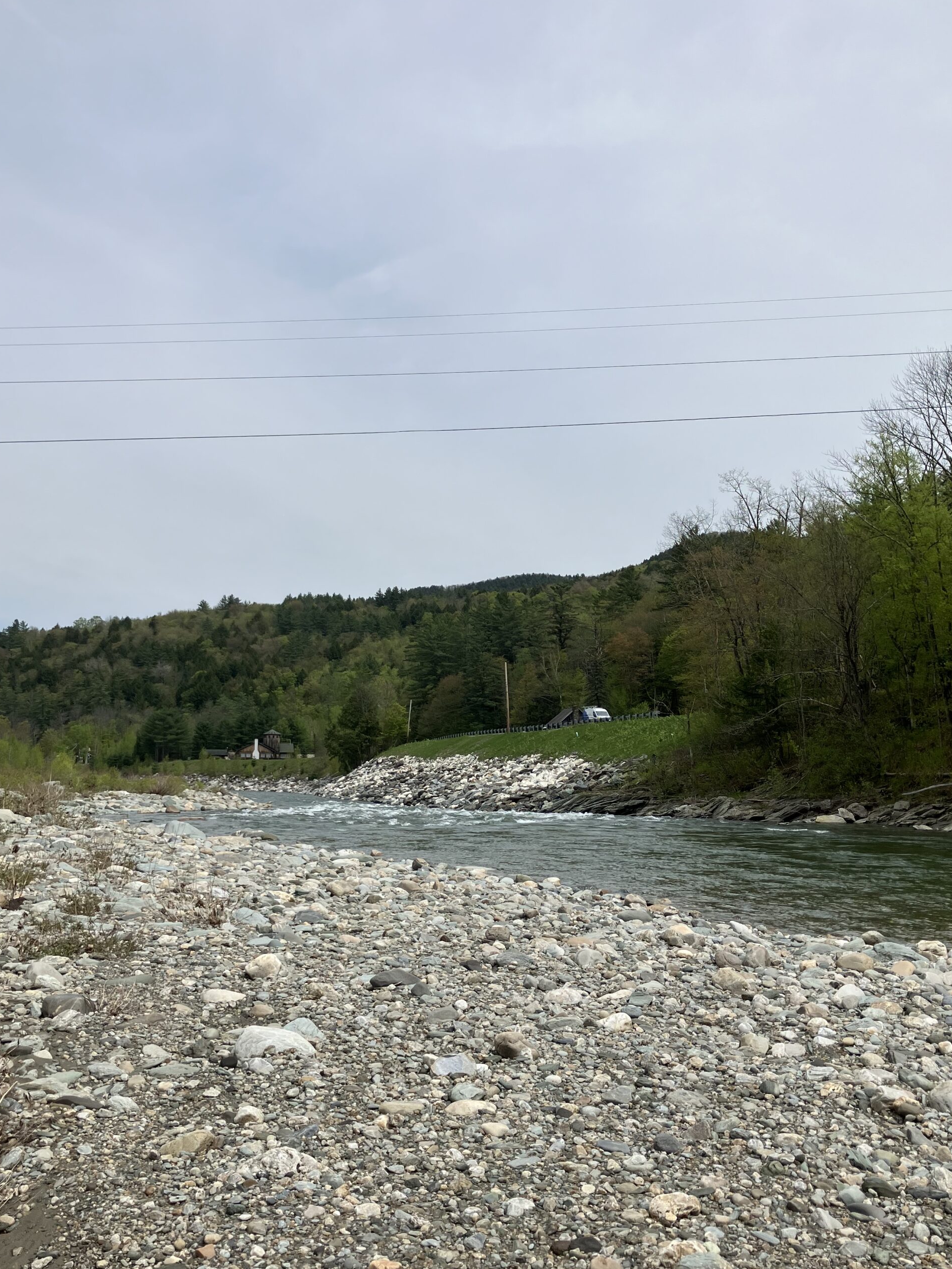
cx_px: 491
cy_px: 695
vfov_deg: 55.3
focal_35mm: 33
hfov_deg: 42.9
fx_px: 1210
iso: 32
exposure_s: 1/3472
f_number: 1.8
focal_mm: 3.99
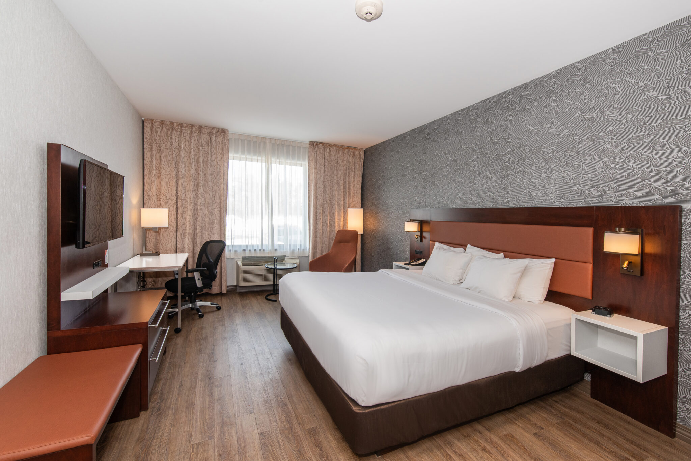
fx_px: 288
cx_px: 346
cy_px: 230
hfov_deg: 100.4
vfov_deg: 77.4
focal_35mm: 15
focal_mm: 15
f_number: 8
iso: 320
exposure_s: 1/25
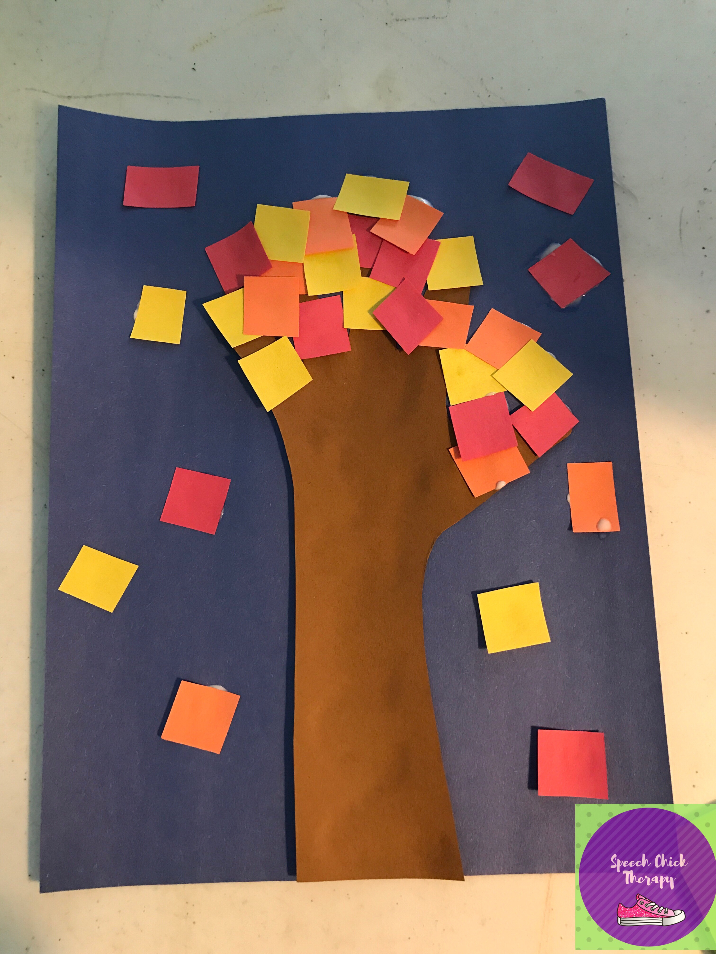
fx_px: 772
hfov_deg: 49.7
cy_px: 477
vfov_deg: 63.4
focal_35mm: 28
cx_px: 358
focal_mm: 3.99
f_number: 1.8
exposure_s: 1/15
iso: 64
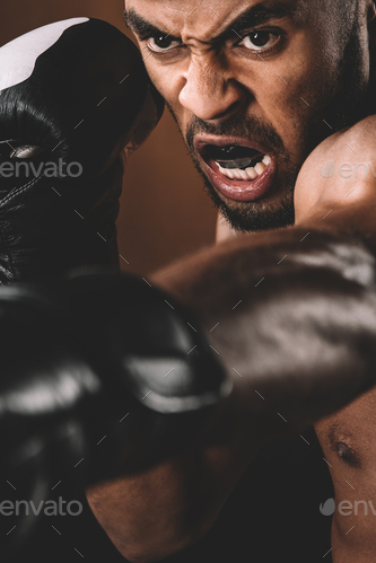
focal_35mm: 124
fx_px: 1941
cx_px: 198
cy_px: 160
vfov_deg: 16.5
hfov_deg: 11.1
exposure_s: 1/250
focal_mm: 70
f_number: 5.6
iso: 250
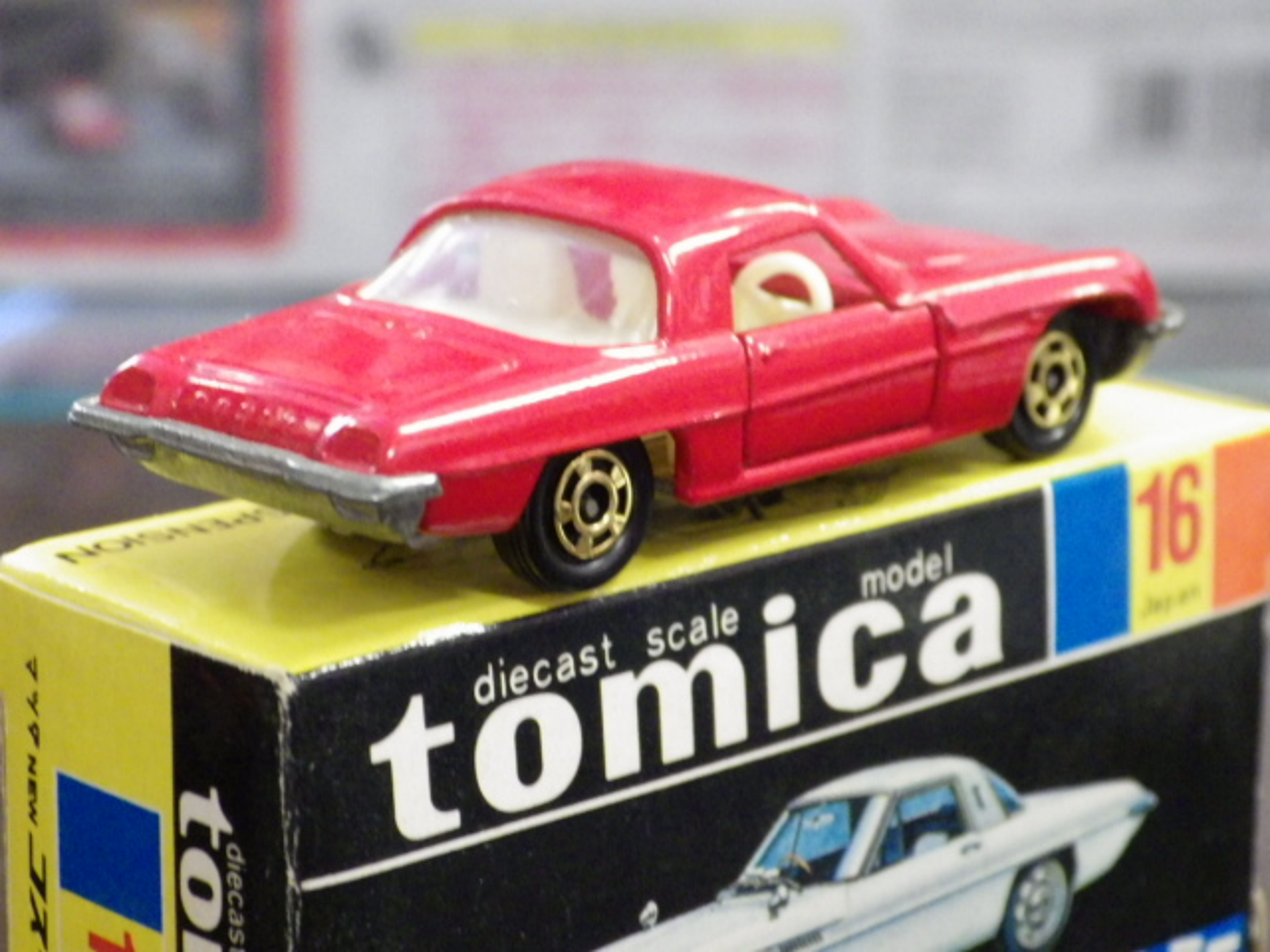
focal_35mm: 103
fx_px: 3779
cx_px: 635
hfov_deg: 19.1
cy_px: 476
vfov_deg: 14.4
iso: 1600
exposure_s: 1/25
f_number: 4.6
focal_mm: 18.4
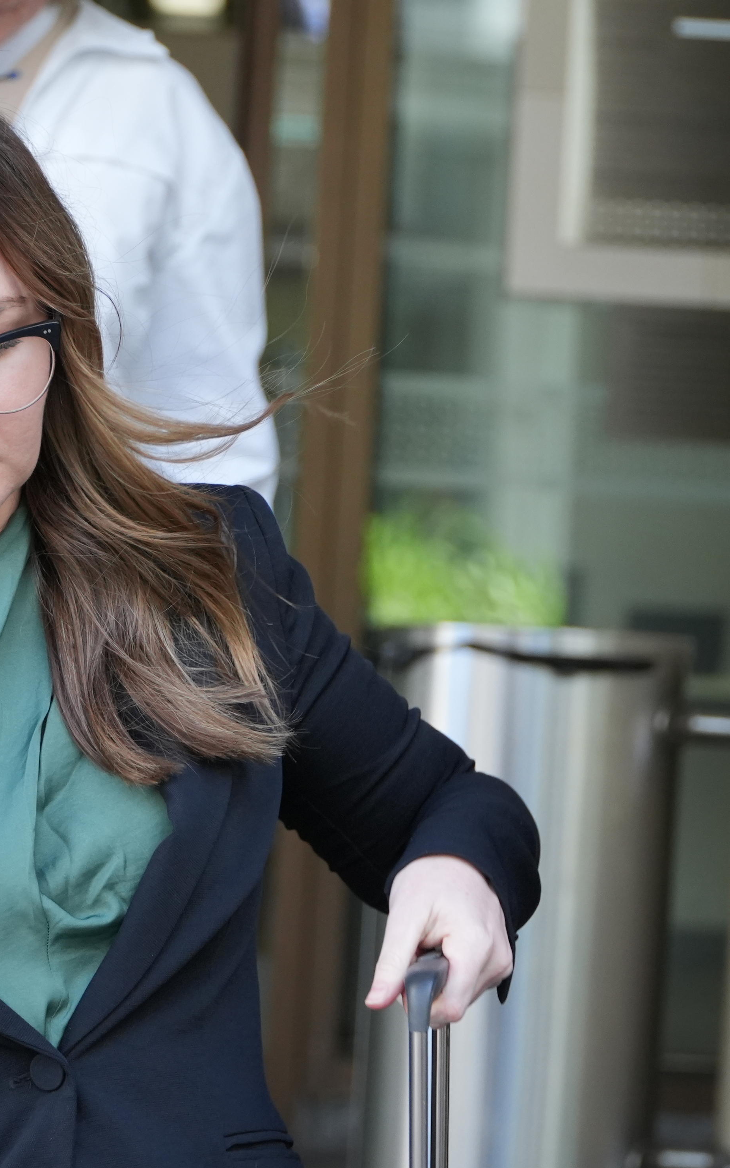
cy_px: 613
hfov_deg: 6.7
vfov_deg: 10.7
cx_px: 252
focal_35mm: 196
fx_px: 6240
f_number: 4
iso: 800
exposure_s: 1/320
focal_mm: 76
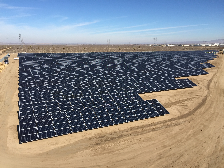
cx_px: 112
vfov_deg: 48.2
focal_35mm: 29
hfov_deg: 61.7
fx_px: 188
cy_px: 84
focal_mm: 4.15
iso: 32
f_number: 2.2
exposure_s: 1/2639
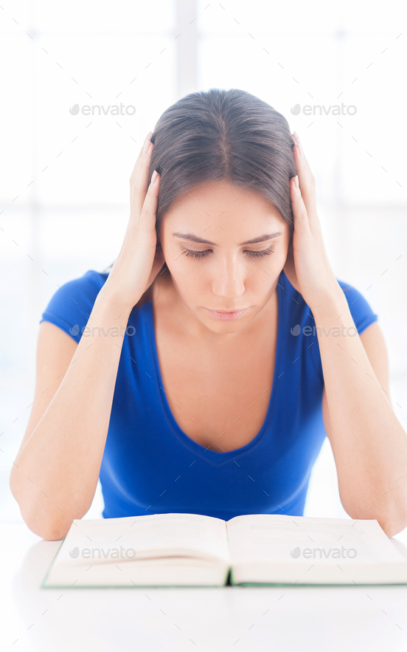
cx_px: 211
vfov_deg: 23.8
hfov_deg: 15.0
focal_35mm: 87
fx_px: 1544
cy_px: 326
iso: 200
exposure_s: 1/200
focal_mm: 85
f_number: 2.2
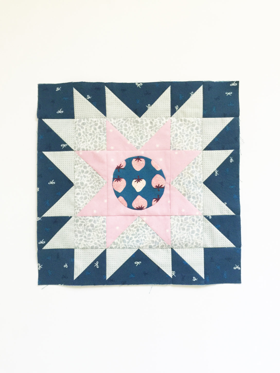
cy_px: 186
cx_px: 140
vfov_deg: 61.7
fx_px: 313
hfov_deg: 48.2
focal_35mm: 29
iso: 125
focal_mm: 4.15
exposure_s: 1/15
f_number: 2.2
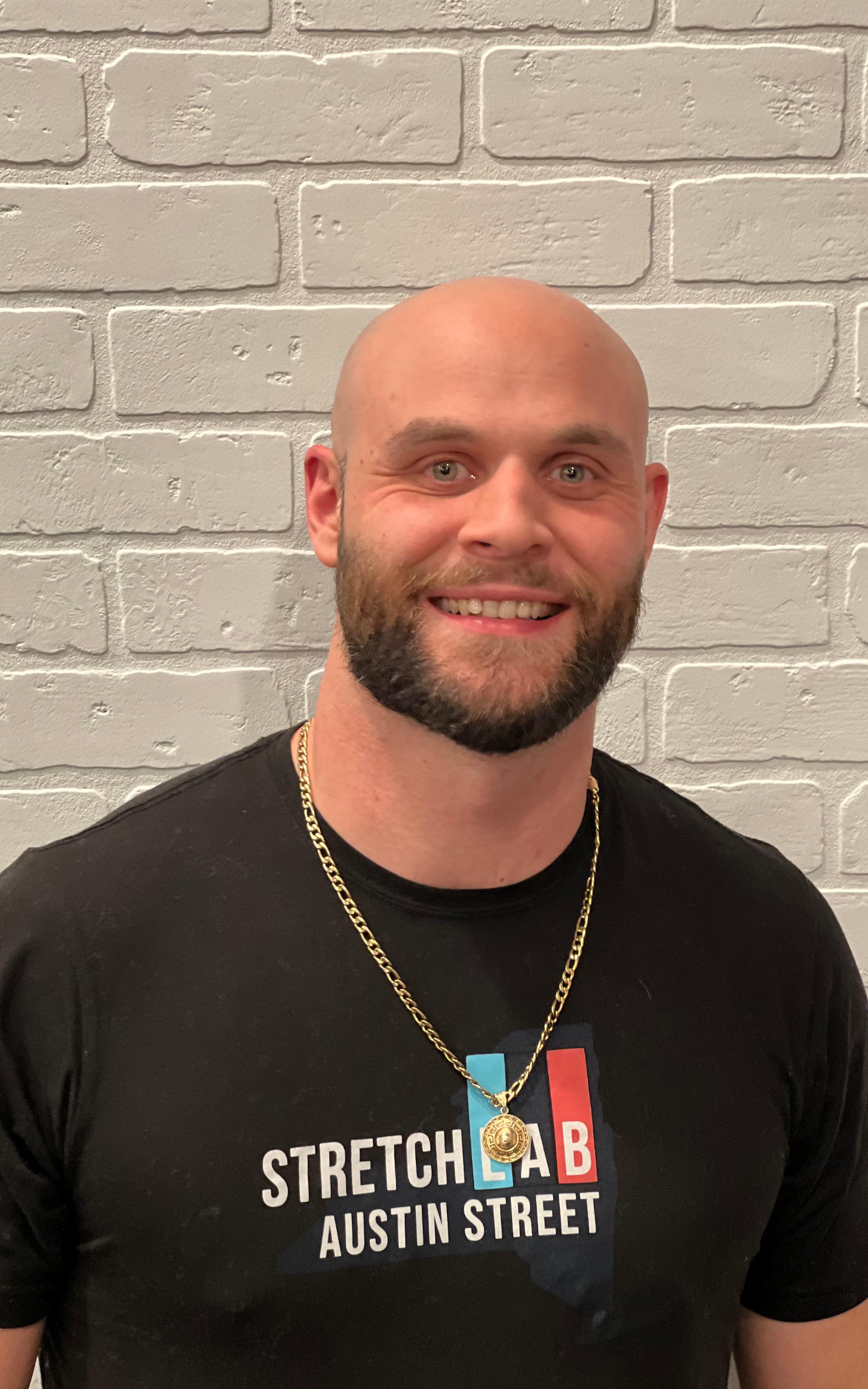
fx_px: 3104
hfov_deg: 15.9
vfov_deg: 25.2
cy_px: 692
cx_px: 382
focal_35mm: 82
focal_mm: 9
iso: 320
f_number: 2.8
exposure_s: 1/24
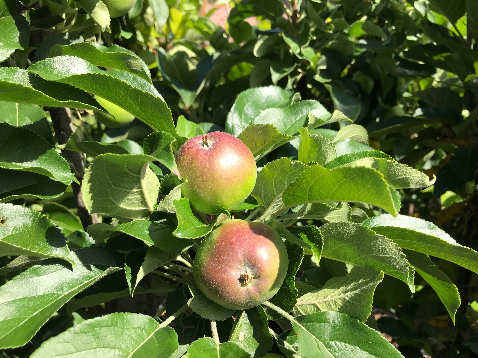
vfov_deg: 49.7
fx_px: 387
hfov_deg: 63.4
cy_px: 179
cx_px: 239
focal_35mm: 28
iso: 20
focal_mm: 3.99
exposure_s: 1/1030
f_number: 1.8
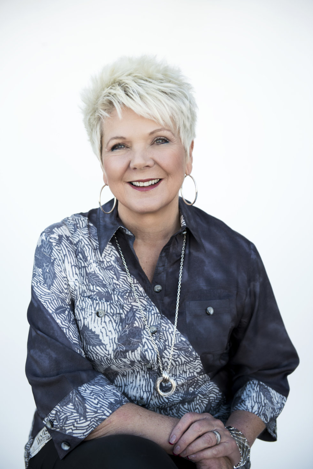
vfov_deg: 35.6
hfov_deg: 24.2
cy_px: 234
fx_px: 730
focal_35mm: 56
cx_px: 156
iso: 200
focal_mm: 56
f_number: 2.8
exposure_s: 1/1000
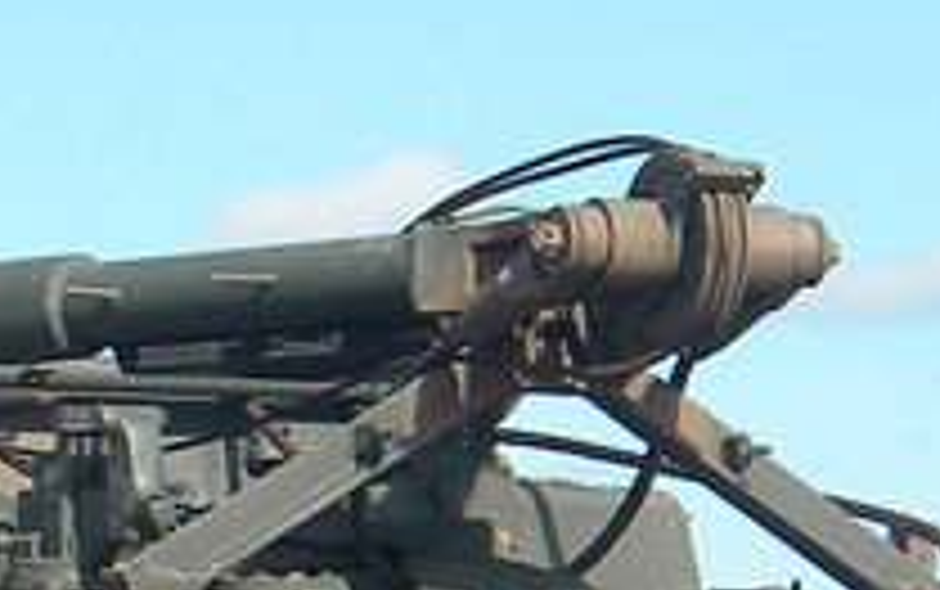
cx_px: 272
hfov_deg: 8.2
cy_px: 815
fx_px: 6512
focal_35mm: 254
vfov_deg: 5.1
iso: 80
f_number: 3.9
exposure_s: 1/563
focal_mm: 8.6
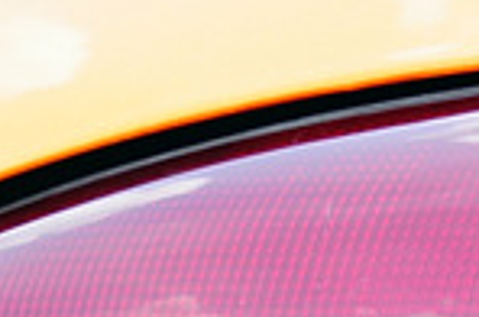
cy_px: 443
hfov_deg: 7.1
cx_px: 307
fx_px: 3850
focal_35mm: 290
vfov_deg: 4.7
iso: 200
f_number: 6.3
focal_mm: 28
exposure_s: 1/250
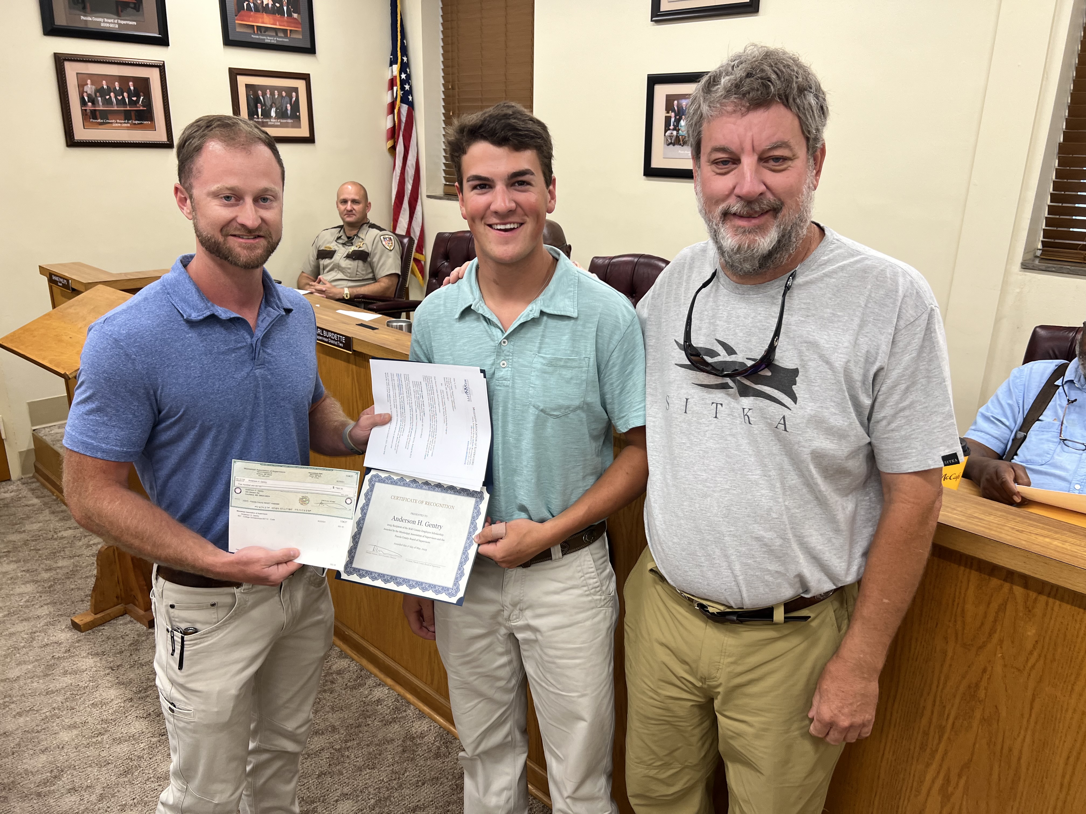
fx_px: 816
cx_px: 543
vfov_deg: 53.1
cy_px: 407
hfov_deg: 67.3
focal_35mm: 26
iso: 64
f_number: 1.5
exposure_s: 1/60
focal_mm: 5.7
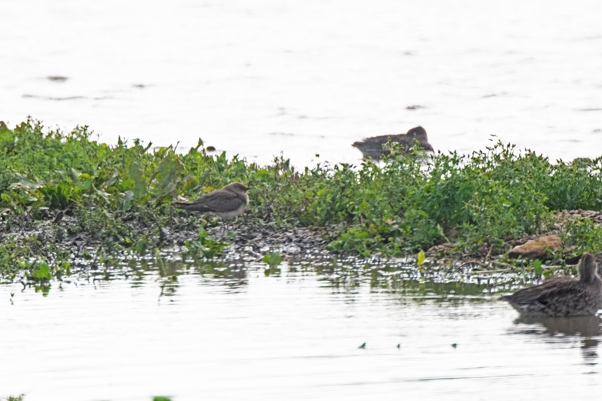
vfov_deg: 2.3
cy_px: 200
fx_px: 10033
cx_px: 301
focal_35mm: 600
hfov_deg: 3.4
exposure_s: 1/1000
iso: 800
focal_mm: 400
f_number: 5.6
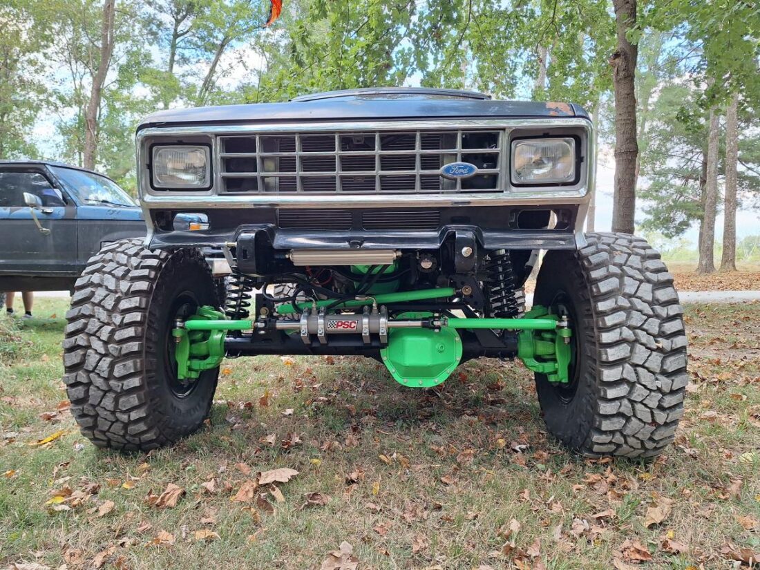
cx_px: 380
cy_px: 285
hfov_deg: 73.9
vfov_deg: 58.9
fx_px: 505
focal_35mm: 23
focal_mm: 5.54
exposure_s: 1/120
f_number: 1.8
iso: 64
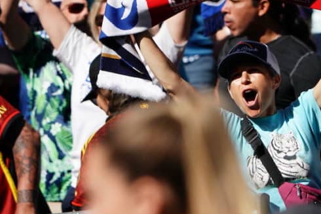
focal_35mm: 719
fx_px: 6413
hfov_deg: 2.9
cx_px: 178
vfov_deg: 1.9
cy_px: 23
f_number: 6.3
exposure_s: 1/8000
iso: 1600
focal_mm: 344
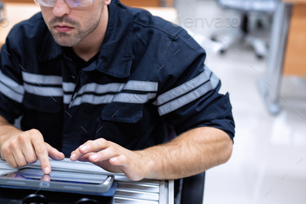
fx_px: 442
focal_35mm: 52
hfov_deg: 37.5
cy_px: 57
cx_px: 88
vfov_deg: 25.8
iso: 1000
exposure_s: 1/640
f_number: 1.4
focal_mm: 35
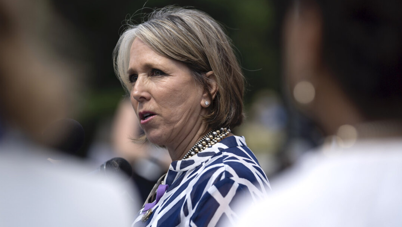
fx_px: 1610
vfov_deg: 8.0
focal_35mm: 151
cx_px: 201
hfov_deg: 14.2
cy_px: 117
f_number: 3.2
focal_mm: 143
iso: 100
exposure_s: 1/2000
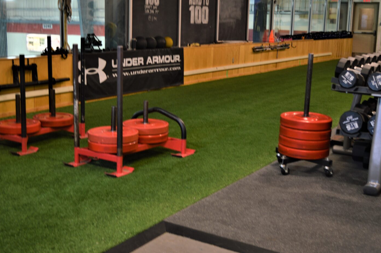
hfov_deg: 41.1
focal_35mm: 48
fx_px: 508
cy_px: 117
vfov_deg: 28.0
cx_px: 180
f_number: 4.2
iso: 100
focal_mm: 28
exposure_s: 1/8
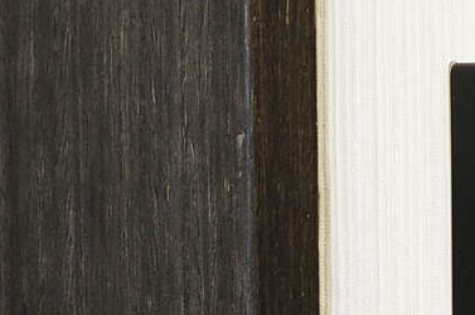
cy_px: 397
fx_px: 2516
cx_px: 299
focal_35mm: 191
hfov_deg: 10.8
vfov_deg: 7.1
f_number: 8
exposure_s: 1/2.5
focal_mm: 24
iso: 200
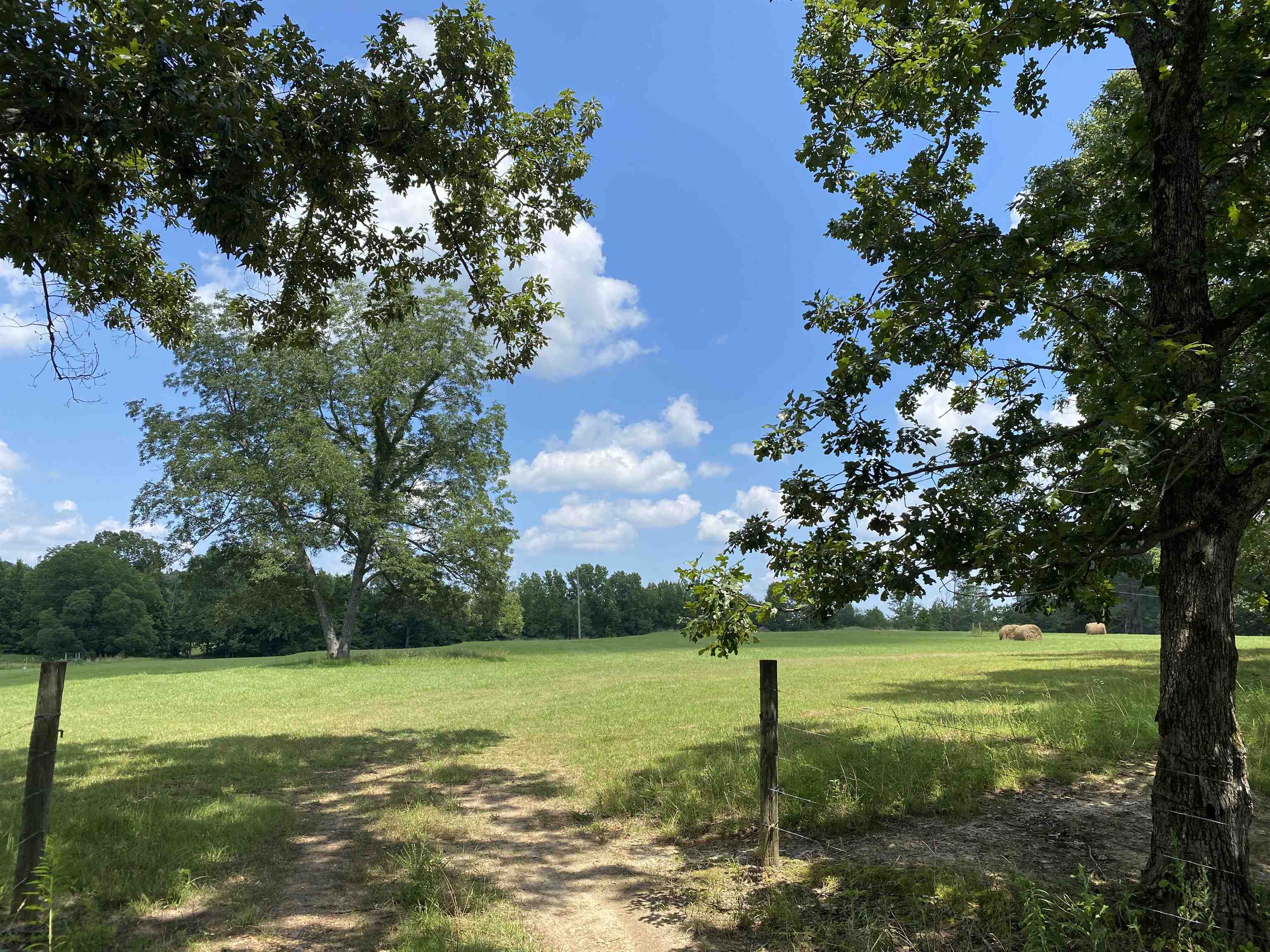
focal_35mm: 26
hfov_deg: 67.3
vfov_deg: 53.1
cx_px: 635
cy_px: 476
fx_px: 954
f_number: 1.8
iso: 32
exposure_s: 1/2183
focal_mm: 4.25
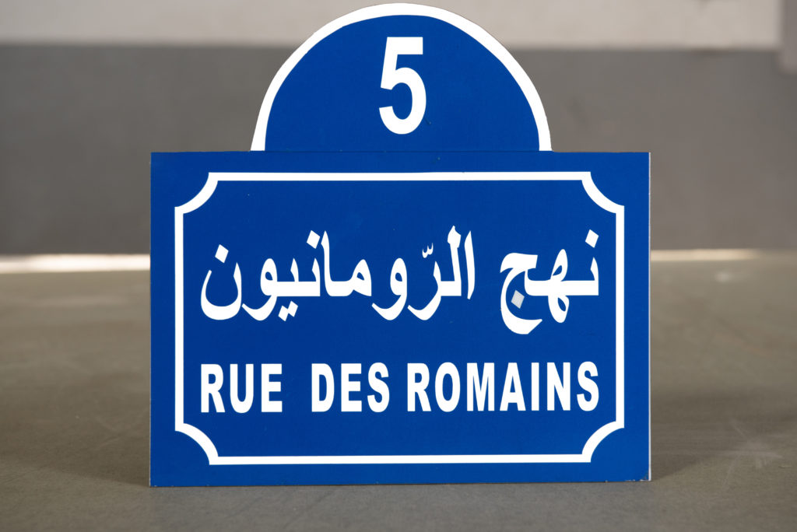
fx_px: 1551
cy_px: 266
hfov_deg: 28.8
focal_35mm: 70
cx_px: 398
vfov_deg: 19.5
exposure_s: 1/60
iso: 320
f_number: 5.6
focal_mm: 70
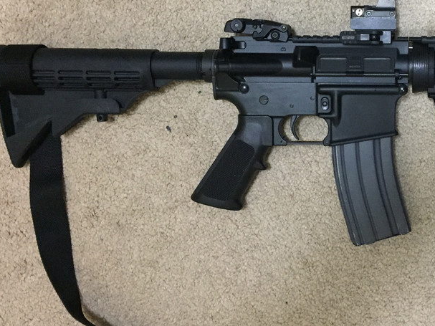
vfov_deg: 28.4
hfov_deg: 35.9
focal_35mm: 51
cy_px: 108
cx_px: 367
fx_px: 641
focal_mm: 4.15
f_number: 2.2
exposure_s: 1/20
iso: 250
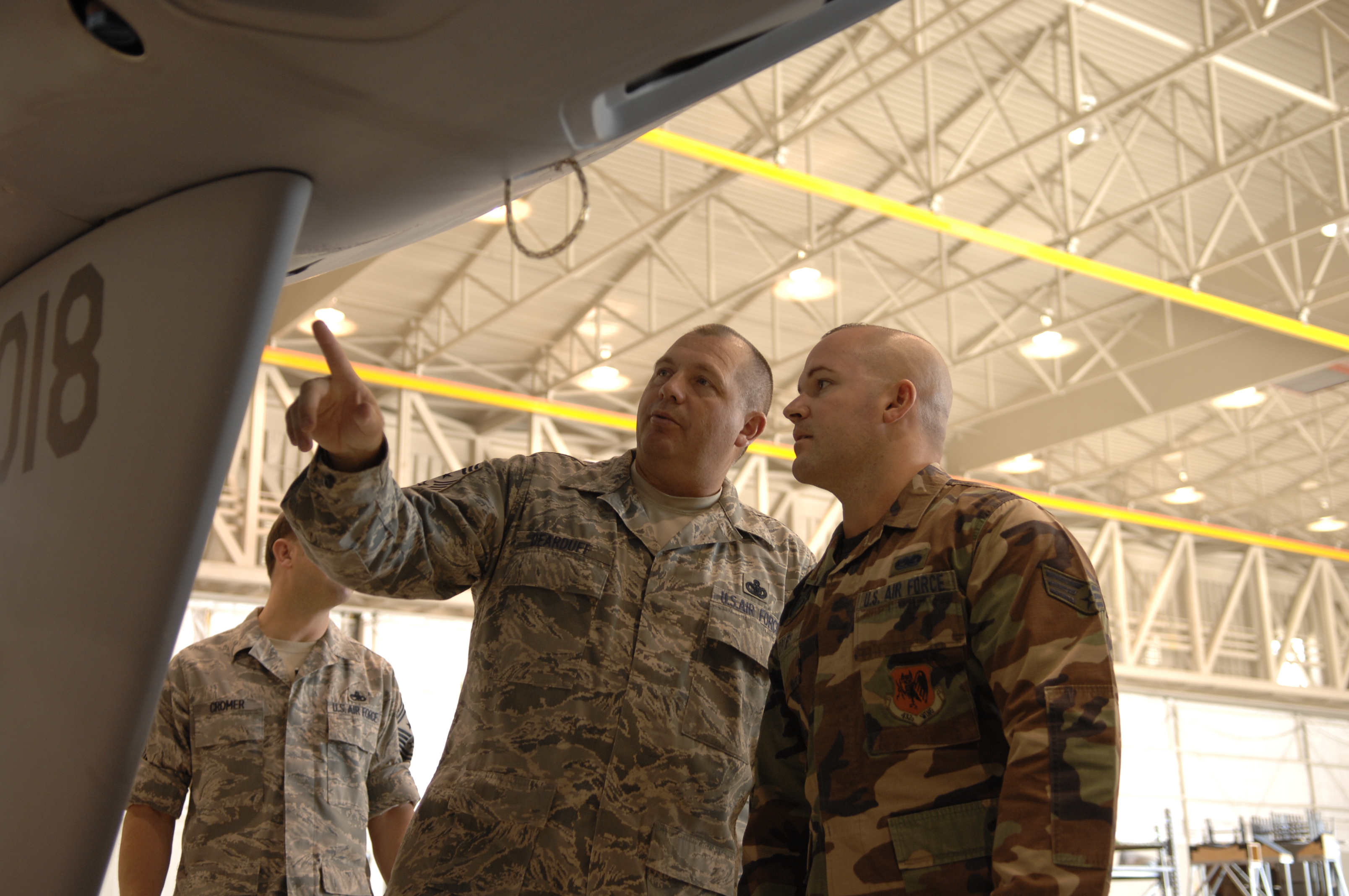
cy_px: 448
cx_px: 674
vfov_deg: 31.8
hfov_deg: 46.4
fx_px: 1572
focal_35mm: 42
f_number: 2.8
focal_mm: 28
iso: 250
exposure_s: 1/60
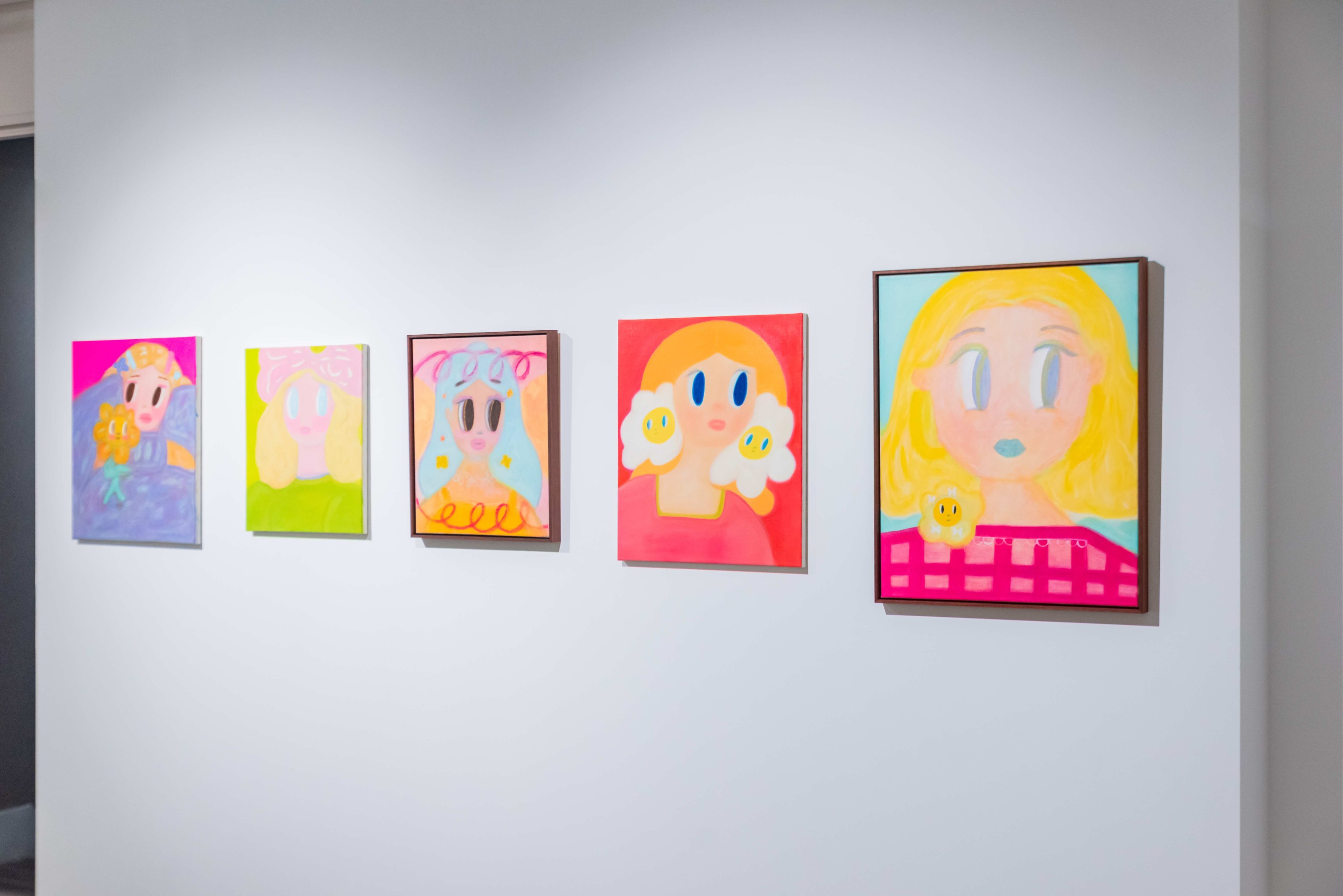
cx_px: 672
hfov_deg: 39.6
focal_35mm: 50
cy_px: 448
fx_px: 1866
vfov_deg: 27.0
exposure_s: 1/160
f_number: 5
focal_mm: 50
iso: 2500
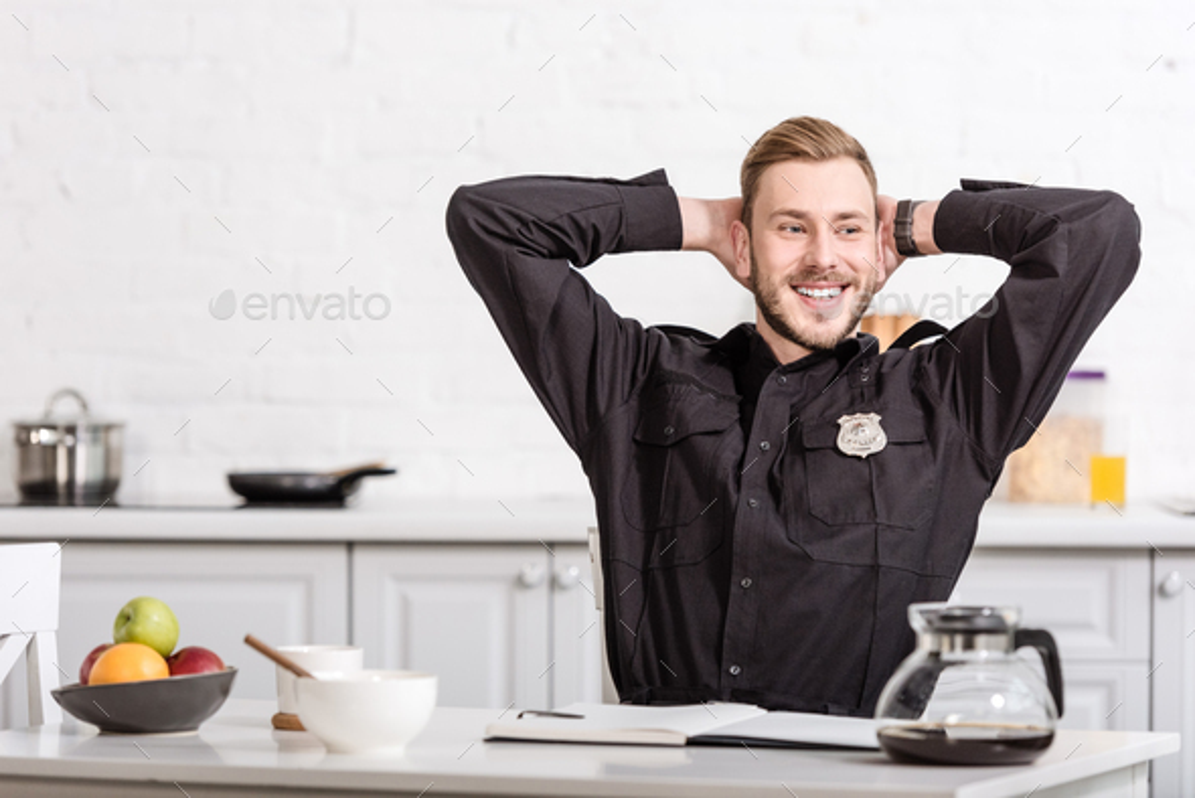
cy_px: 399
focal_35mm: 145
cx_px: 598
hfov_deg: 14.1
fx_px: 4815
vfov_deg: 9.5
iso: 800
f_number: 3.5
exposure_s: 1/250
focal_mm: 145
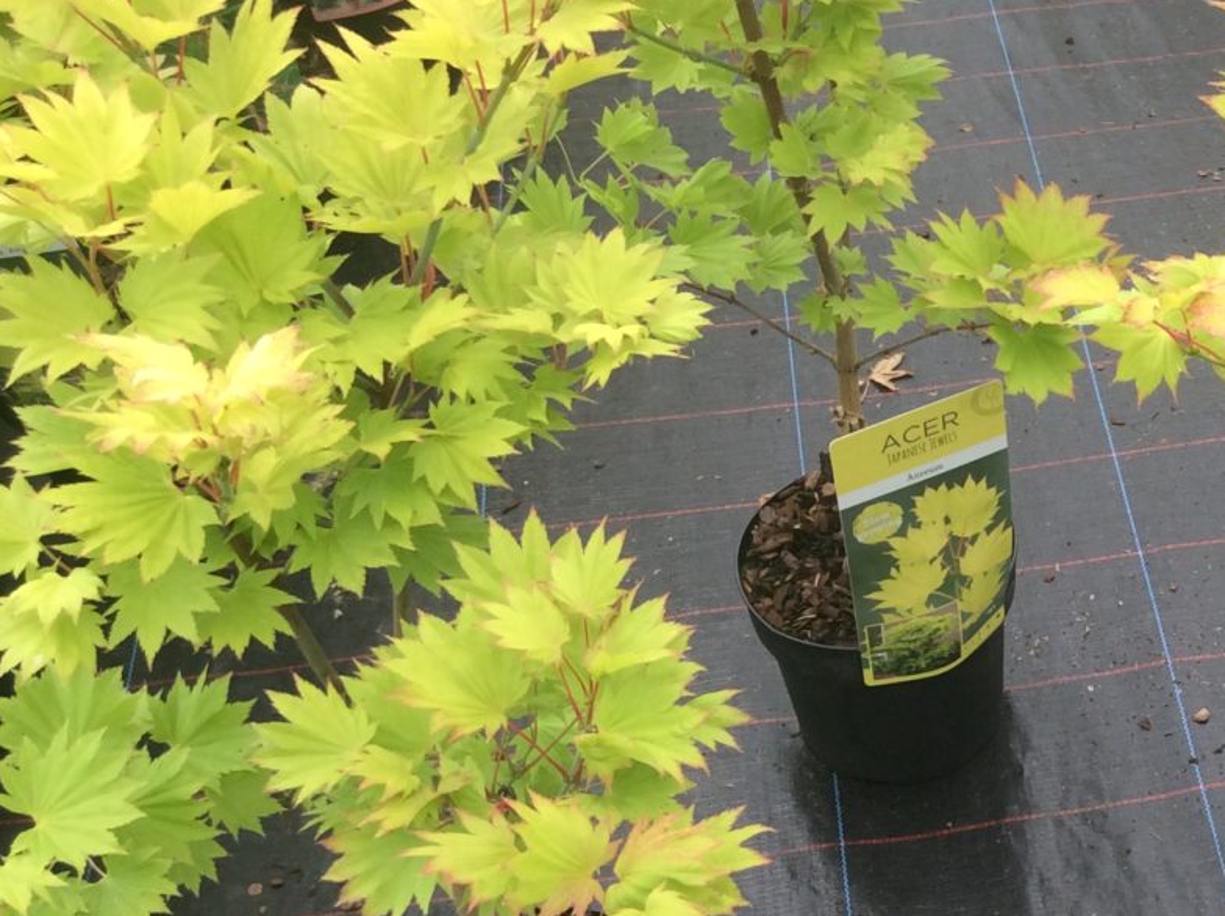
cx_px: 1188
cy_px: 584
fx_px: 2262
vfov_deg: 22.8
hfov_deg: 28.6
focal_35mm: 64
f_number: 2.4
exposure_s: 1/202
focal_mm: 3.3
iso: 32
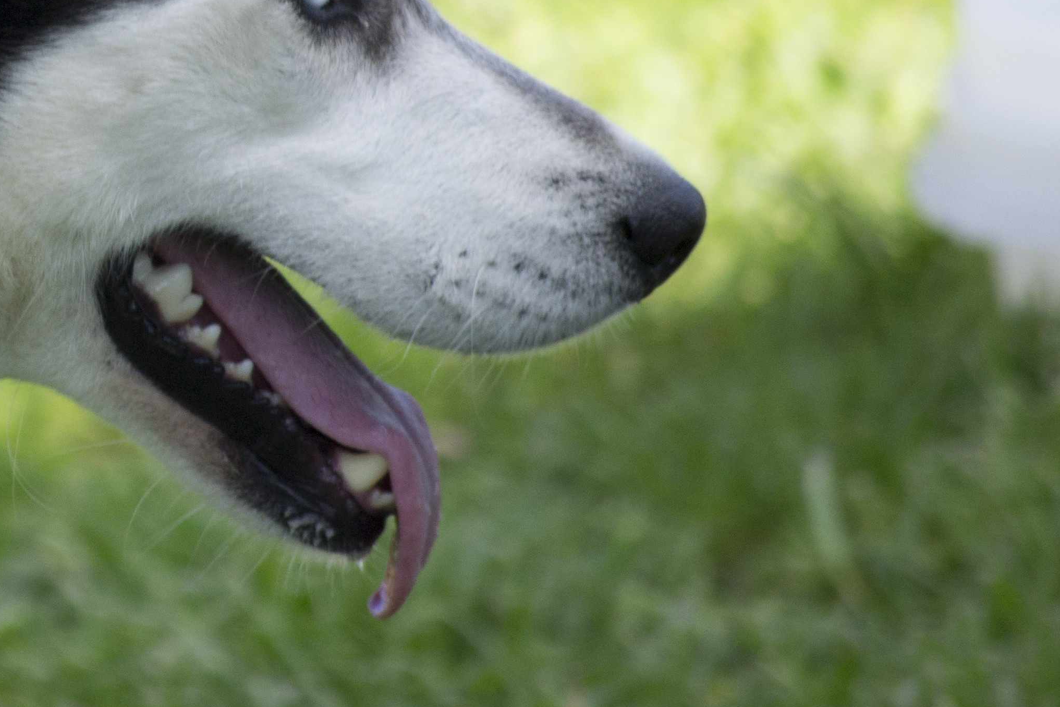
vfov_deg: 2.0
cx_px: -64
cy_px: 45
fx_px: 20019
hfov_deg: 3.0
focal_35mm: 680
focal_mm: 200
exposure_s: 1/500
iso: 720
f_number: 5.6
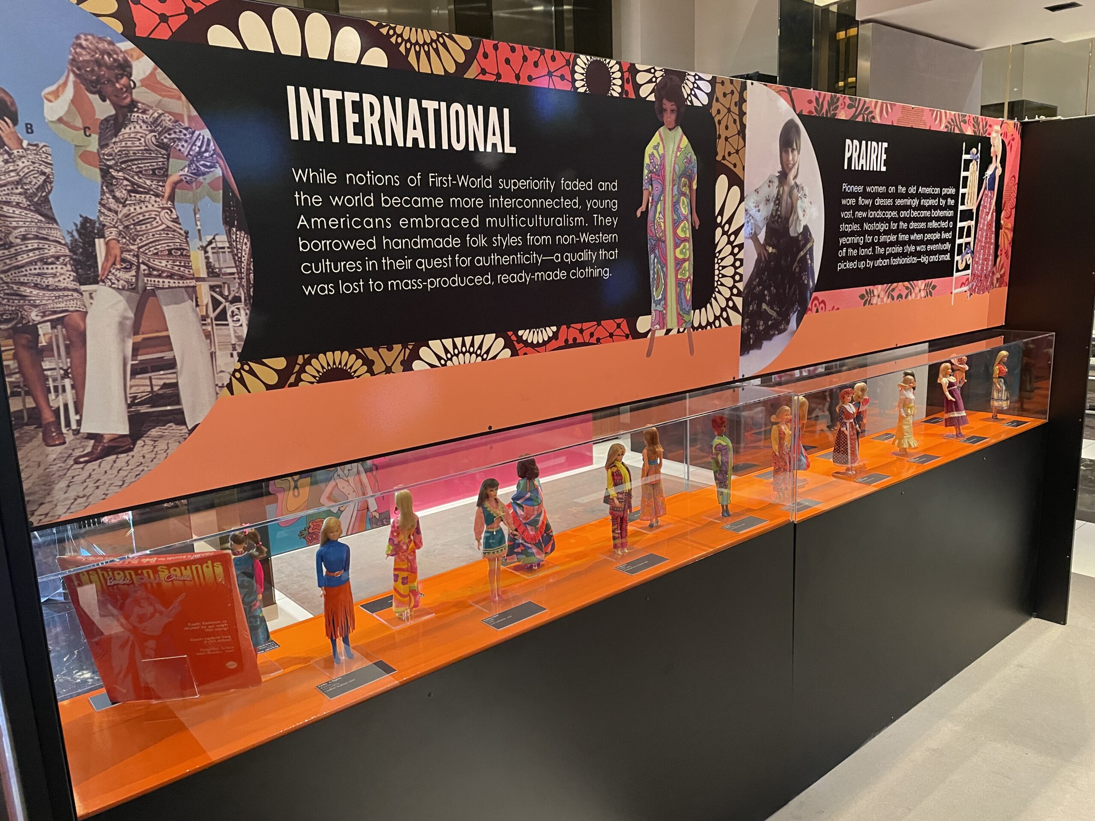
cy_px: 410
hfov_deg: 67.3
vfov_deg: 53.1
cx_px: 548
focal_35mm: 26
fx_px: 822
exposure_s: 1/60
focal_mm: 4.2
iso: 400
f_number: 1.6
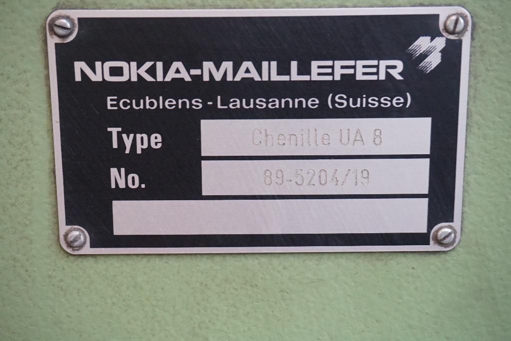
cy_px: 170
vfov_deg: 26.5
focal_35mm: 51
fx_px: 724
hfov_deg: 38.9
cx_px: 256
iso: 3200
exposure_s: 1/30
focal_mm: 34
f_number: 5
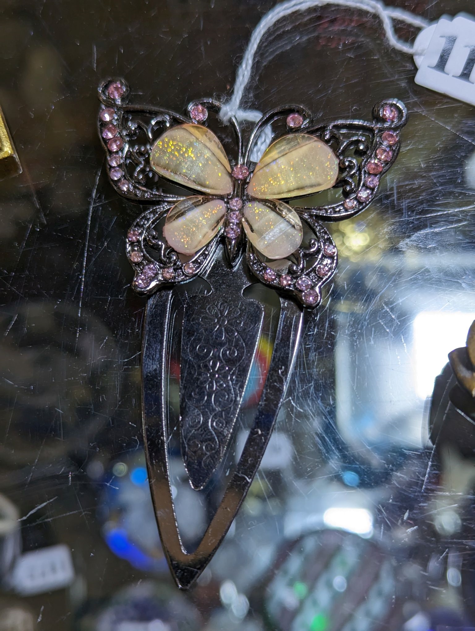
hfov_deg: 30.3
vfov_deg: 39.6
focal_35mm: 48
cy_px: 316
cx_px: 238
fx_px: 876
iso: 42
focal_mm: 6.81
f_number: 1.85
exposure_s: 1/99.9
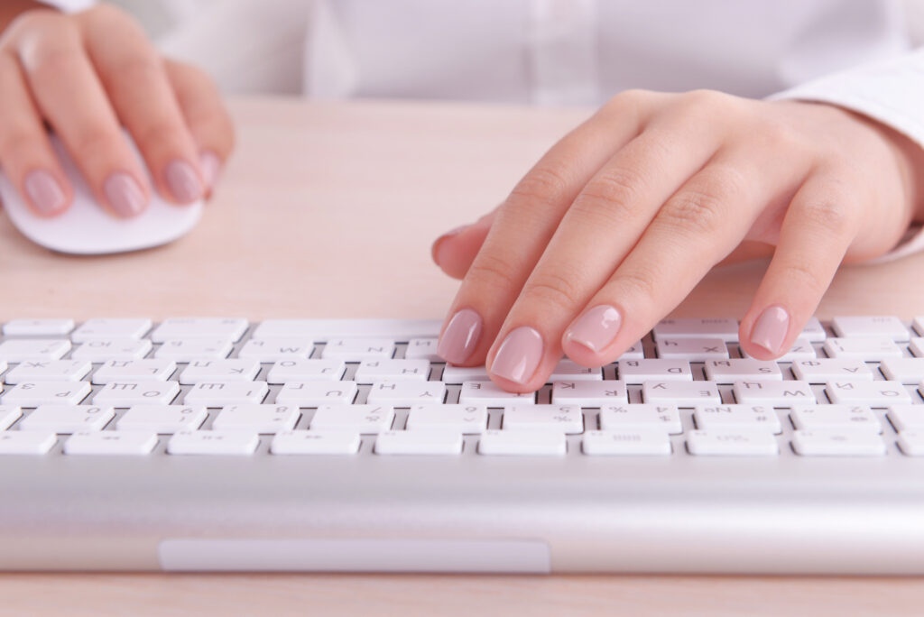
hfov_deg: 28.8
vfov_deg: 19.5
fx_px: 1798
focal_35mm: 70
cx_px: 462
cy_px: 308
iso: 200
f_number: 10
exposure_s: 1/160
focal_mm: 70
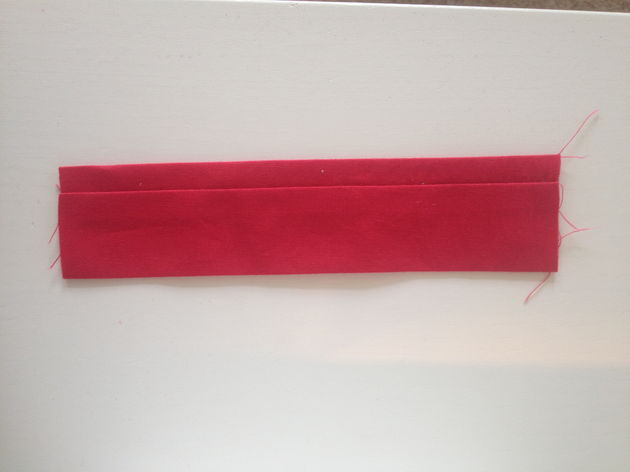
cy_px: 236
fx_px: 637
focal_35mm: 35
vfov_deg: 40.7
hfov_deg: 52.6
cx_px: 315
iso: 50
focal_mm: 4.28
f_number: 2.4
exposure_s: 1/24
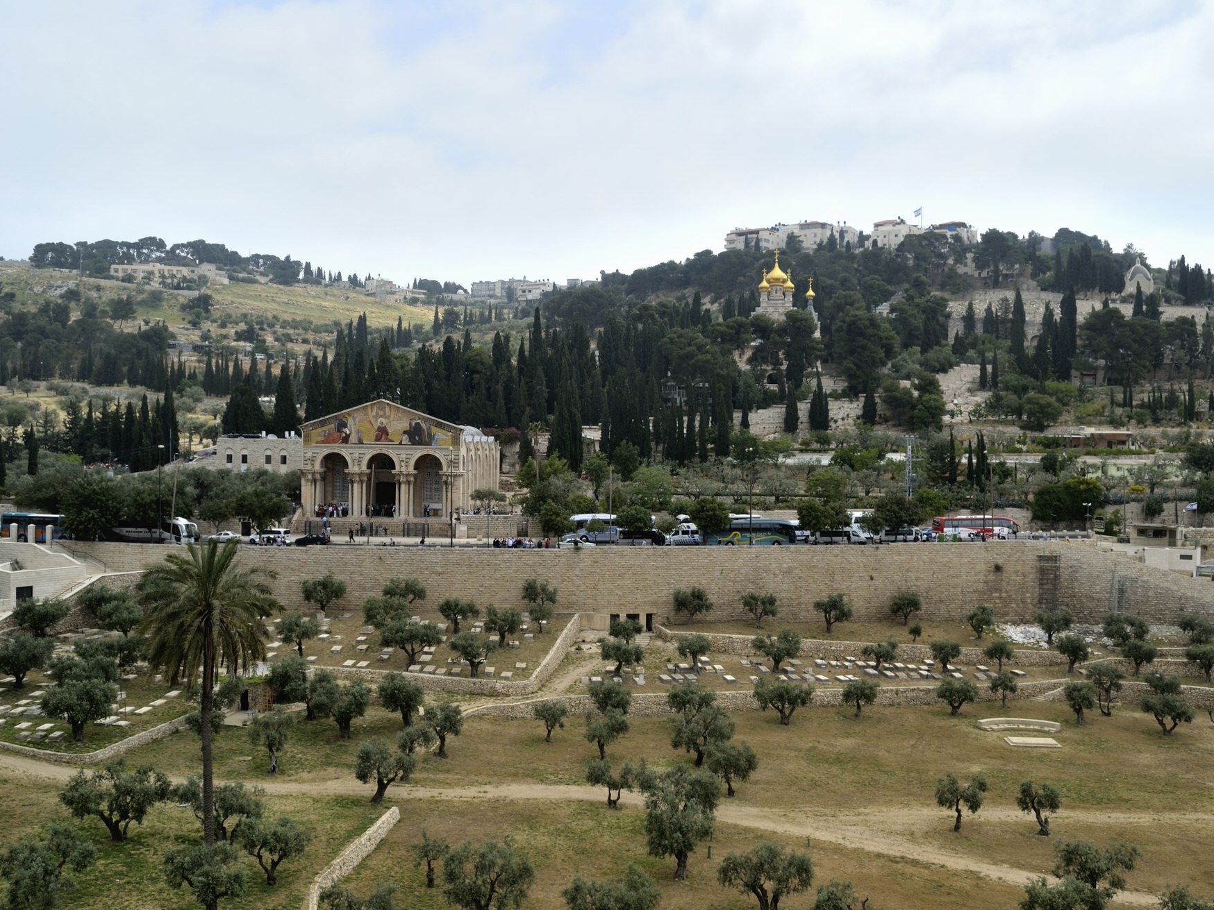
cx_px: 638
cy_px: 454
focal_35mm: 33
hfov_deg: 55.3
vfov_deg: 42.9
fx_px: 1157
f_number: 9
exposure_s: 1/80
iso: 100
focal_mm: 20
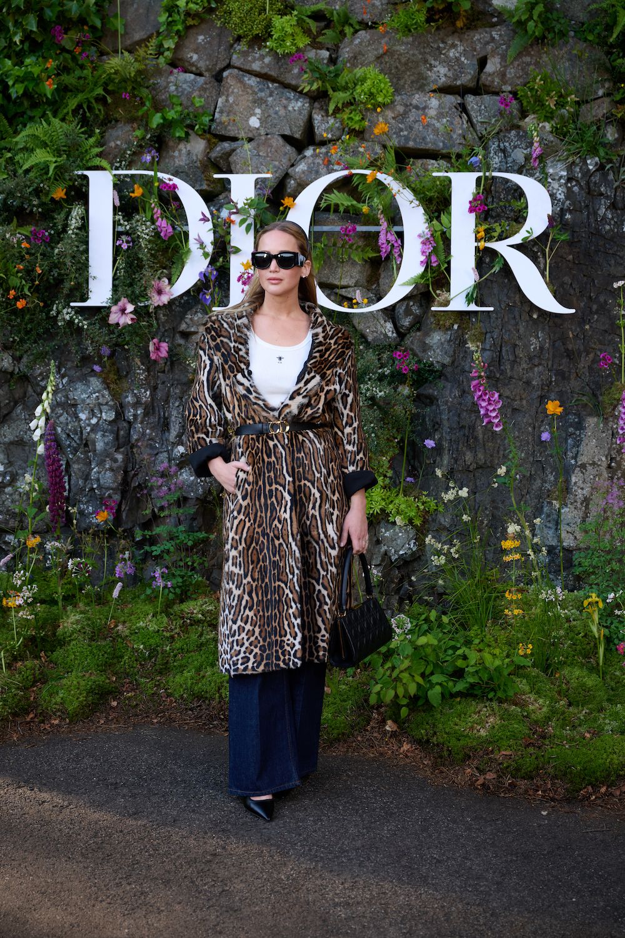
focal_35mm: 54
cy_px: 469
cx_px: 312
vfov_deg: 36.9
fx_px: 1406
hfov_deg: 25.1
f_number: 4
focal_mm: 54
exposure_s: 1/320
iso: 320
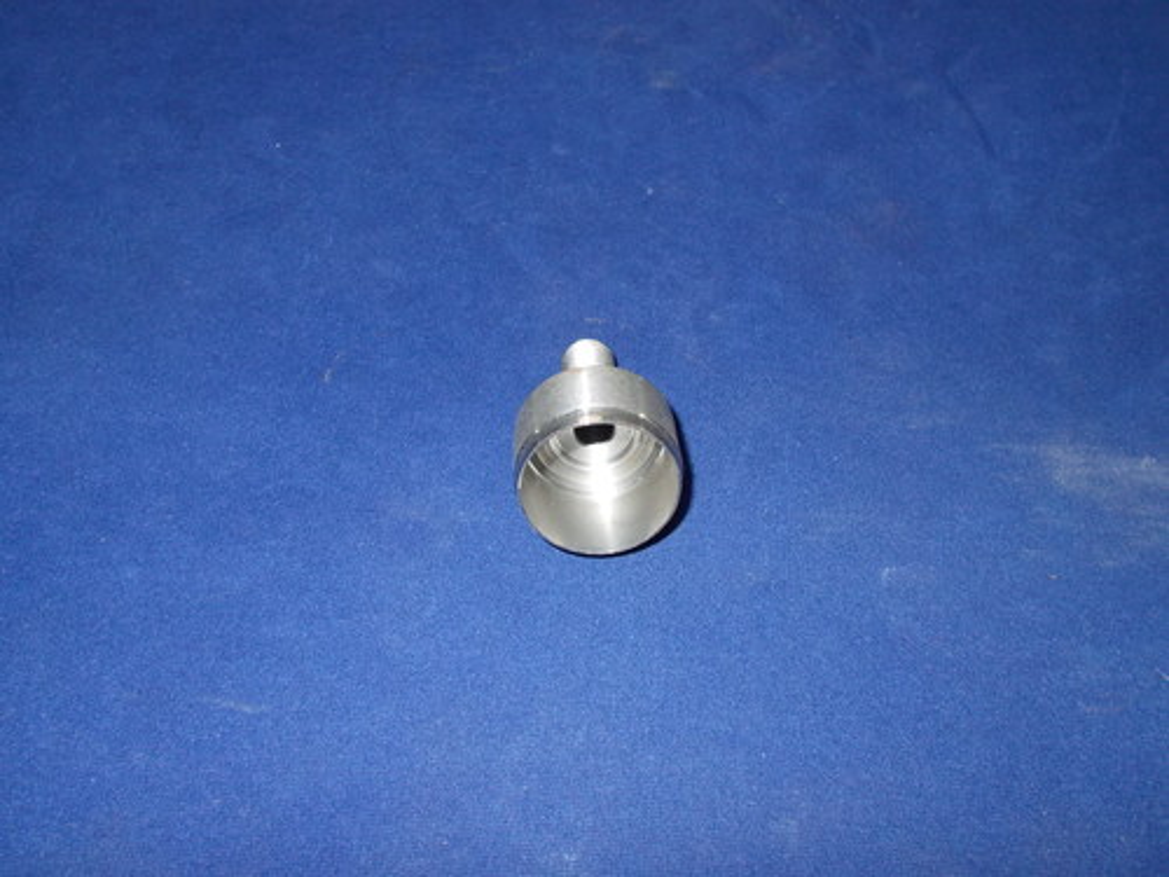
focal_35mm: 34
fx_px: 1148
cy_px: 438
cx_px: 584
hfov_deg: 54.0
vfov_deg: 41.8
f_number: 3.6
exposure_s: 1/25
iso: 200
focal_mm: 6
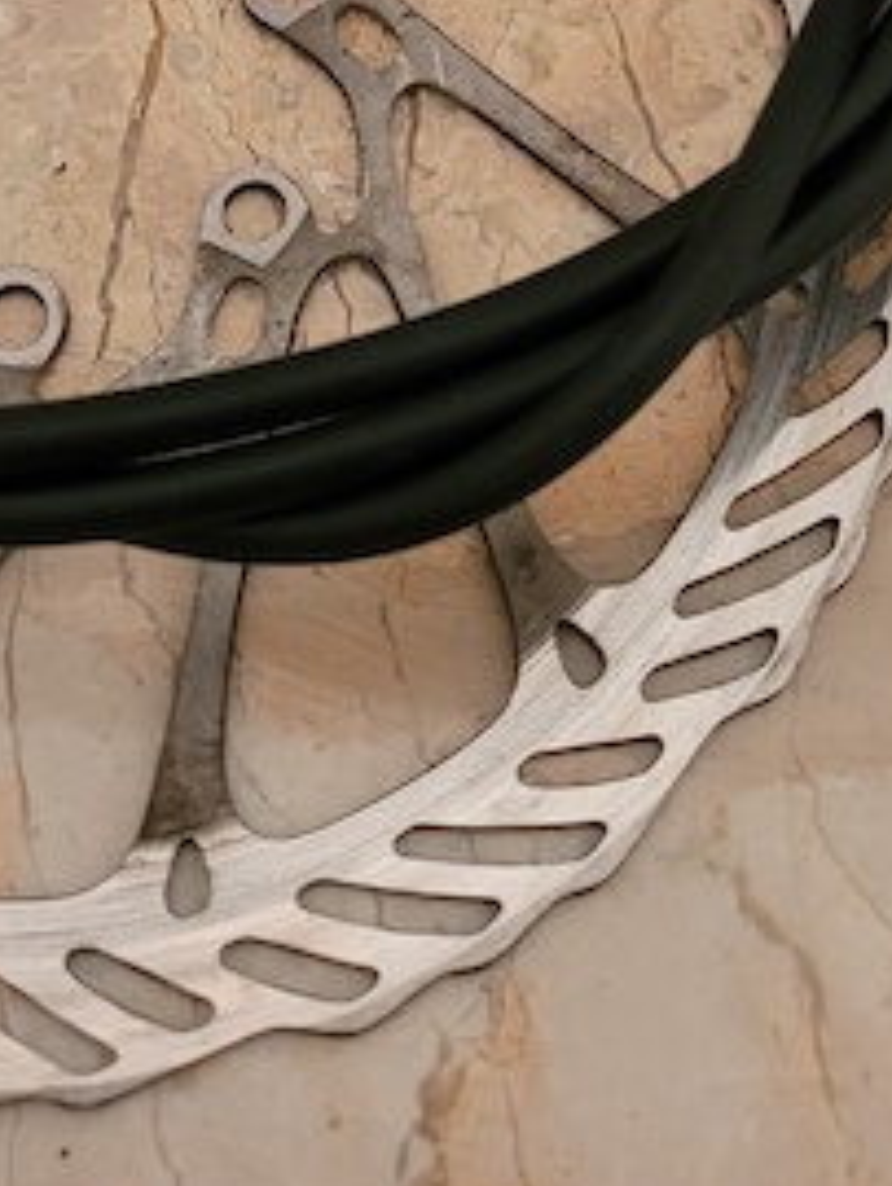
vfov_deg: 21.6
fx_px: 2641
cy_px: -545
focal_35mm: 77
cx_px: 501
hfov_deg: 19.2
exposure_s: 1/40
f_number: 1.8
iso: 500
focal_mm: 5.4
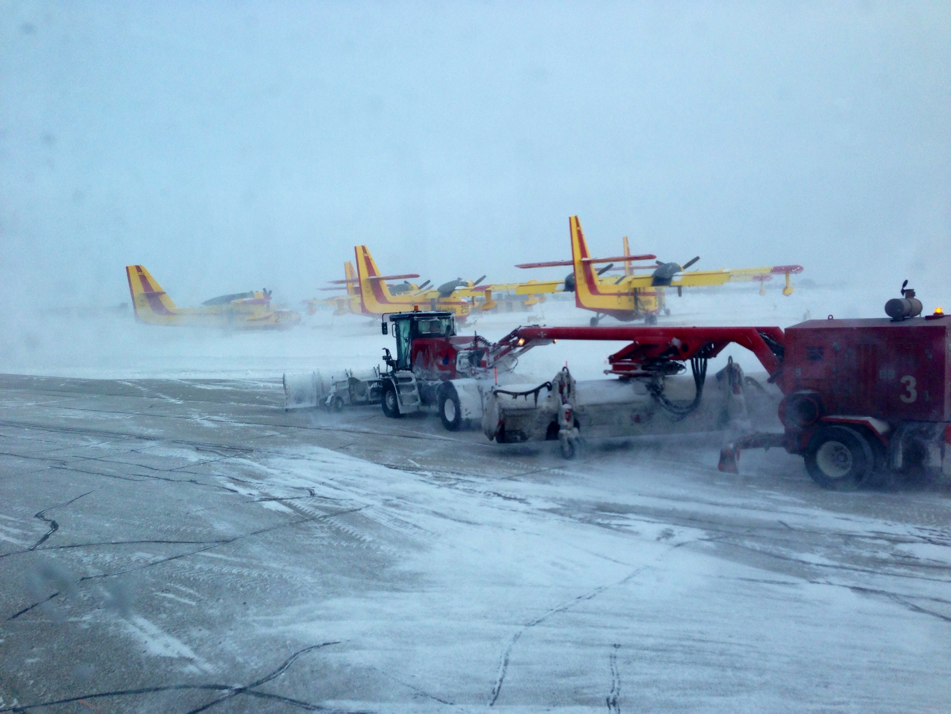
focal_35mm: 33
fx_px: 907
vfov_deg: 42.9
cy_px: 357
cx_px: 476
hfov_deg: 55.4
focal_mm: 4.12
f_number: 2.4
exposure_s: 1/1106
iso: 50
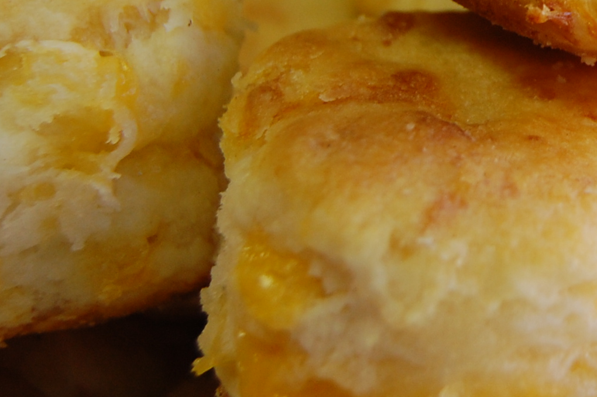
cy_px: -70
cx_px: 643
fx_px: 1905
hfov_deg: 17.3
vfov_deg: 11.7
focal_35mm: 115
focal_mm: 26
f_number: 5
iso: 400
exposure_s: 1/60
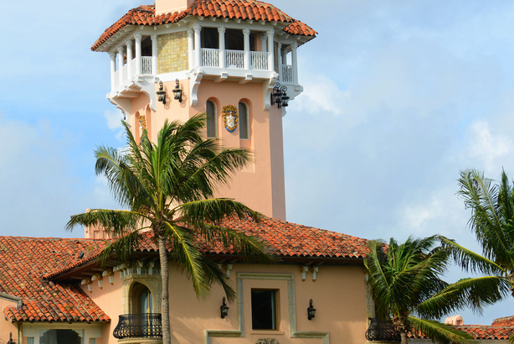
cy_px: 134
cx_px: 98
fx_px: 2043
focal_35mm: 143
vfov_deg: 9.6
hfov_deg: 14.3
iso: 100
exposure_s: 1/250
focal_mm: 70
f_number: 8
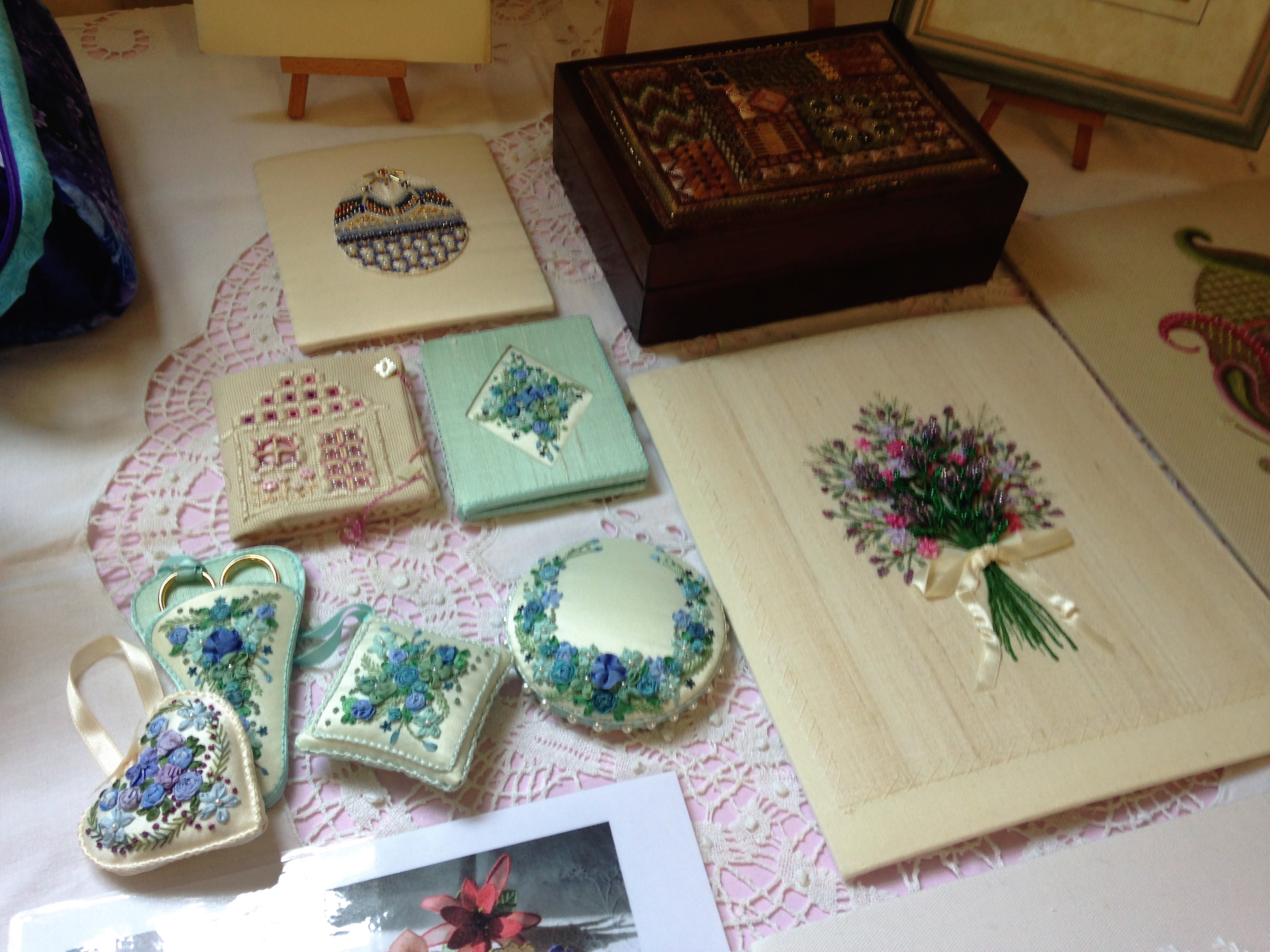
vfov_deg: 42.9
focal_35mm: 33
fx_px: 1211
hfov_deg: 55.4
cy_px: 476
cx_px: 635
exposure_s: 1/24
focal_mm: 4.12
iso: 50
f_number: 2.4
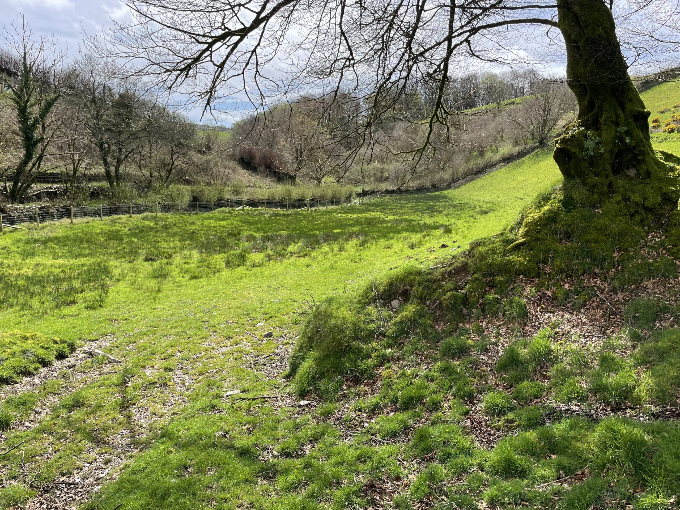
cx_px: 340
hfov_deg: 67.3
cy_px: 255
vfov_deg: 53.1
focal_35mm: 26
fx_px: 511
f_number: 1.6
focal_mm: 4.2
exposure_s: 1/1795
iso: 32
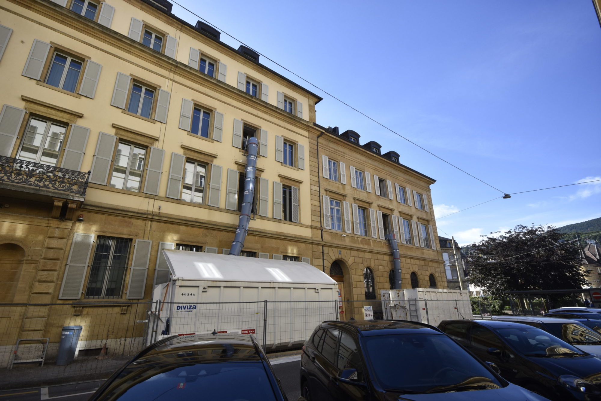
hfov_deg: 90.0
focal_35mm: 18
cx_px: 300
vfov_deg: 67.4
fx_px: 301
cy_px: 200
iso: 450
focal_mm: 12
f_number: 8
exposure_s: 1/500
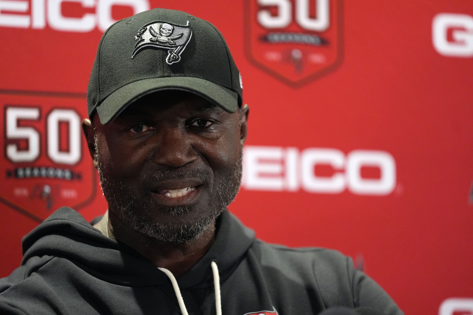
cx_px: 236
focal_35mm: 200
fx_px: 2627
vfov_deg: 6.9
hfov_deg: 10.3
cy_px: 158
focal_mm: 200
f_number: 2.8
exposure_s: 1/500
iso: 4000
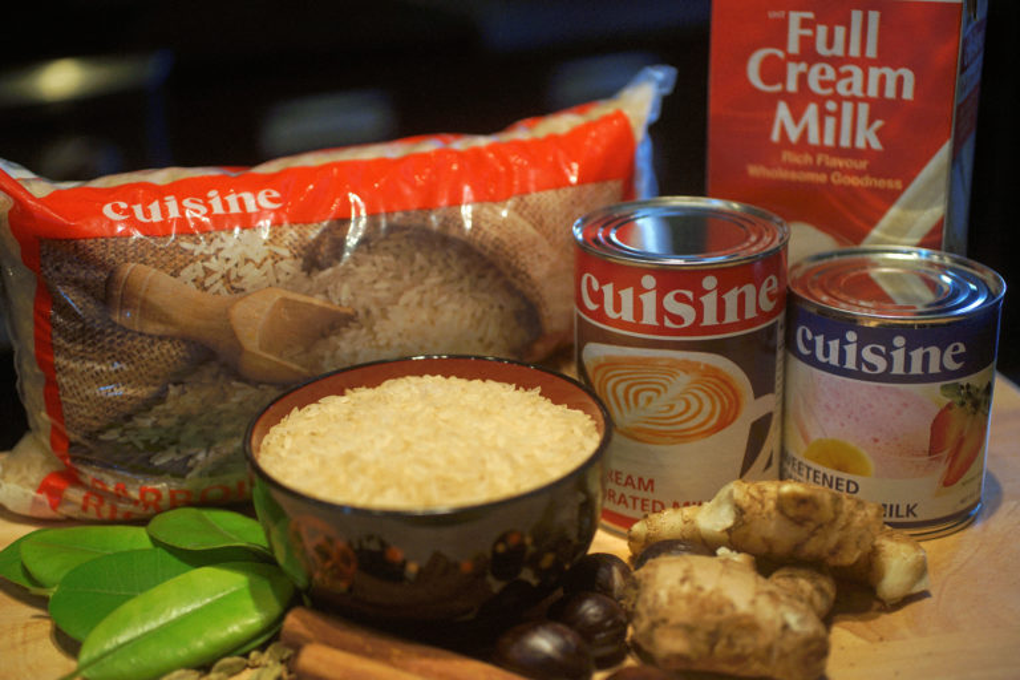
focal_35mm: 50
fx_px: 1417
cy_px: 340
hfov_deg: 39.6
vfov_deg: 27.0
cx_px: 510
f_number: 2.8
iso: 200
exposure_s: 1/125
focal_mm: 50
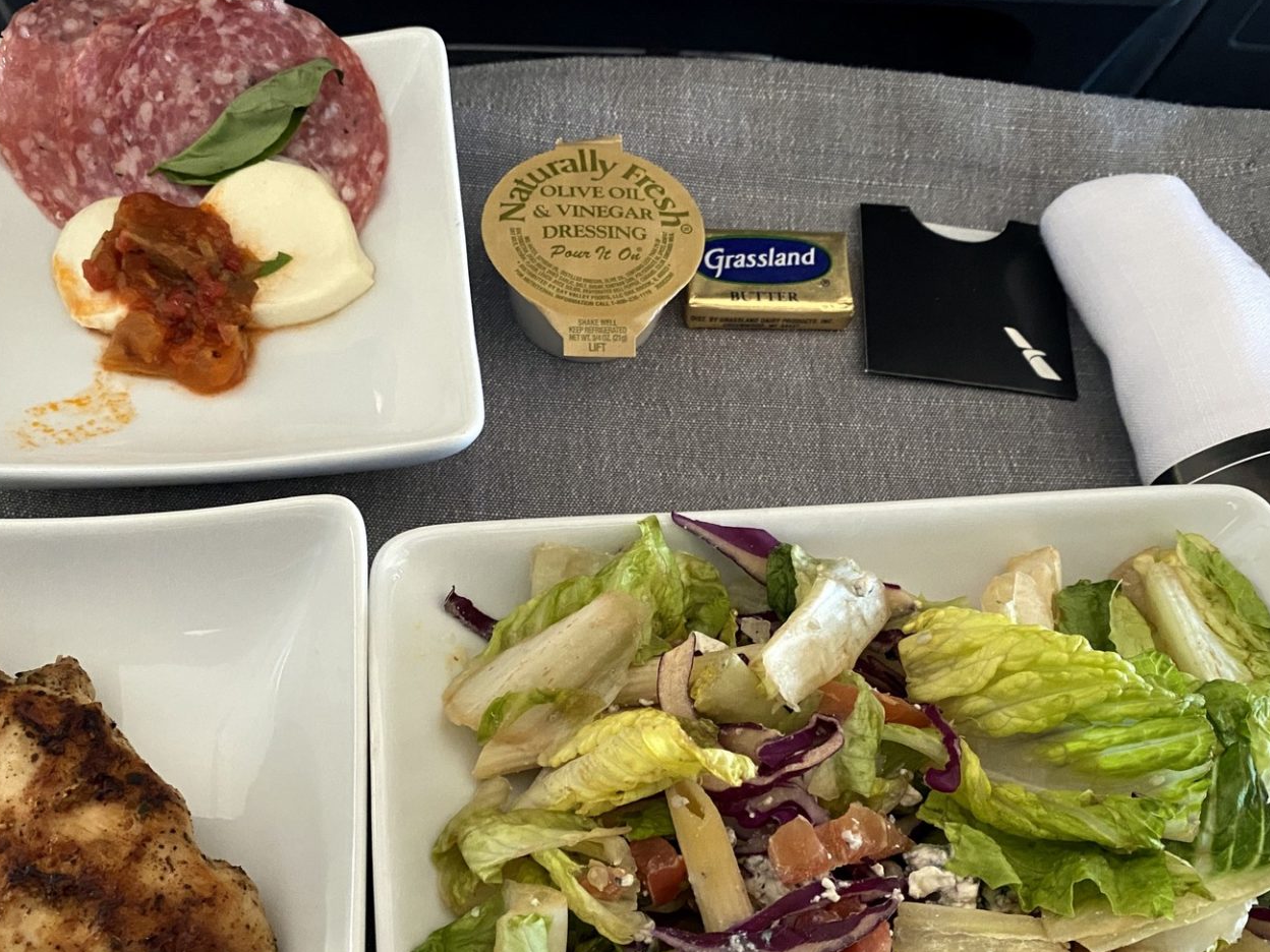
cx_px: 591
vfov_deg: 43.9
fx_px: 1174
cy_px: 574
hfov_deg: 56.8
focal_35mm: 32
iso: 500
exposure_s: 1/55
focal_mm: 4.25
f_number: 1.8
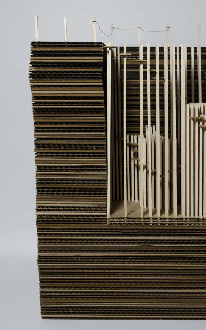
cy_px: 165
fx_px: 665
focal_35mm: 74
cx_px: 113
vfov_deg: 27.9
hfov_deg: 17.6
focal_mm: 32
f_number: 5.6
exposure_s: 1/125
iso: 400
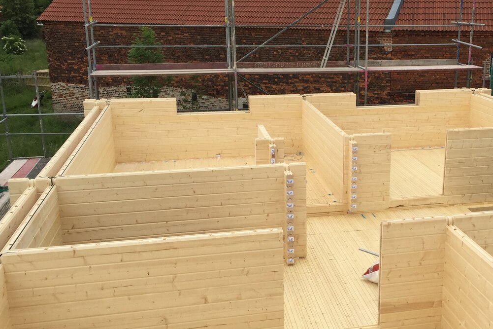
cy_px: 170
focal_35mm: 44
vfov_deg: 30.5
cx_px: 343
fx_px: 602
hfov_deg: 43.6
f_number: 2.2
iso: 32
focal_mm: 4.15
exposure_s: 1/599
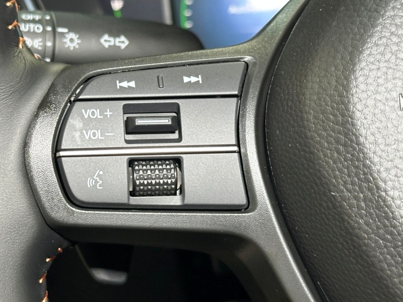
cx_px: 149
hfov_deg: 26.6
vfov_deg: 20.2
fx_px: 850
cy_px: 133
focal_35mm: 73
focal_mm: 6.86
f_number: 1.78
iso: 320
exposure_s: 1/40
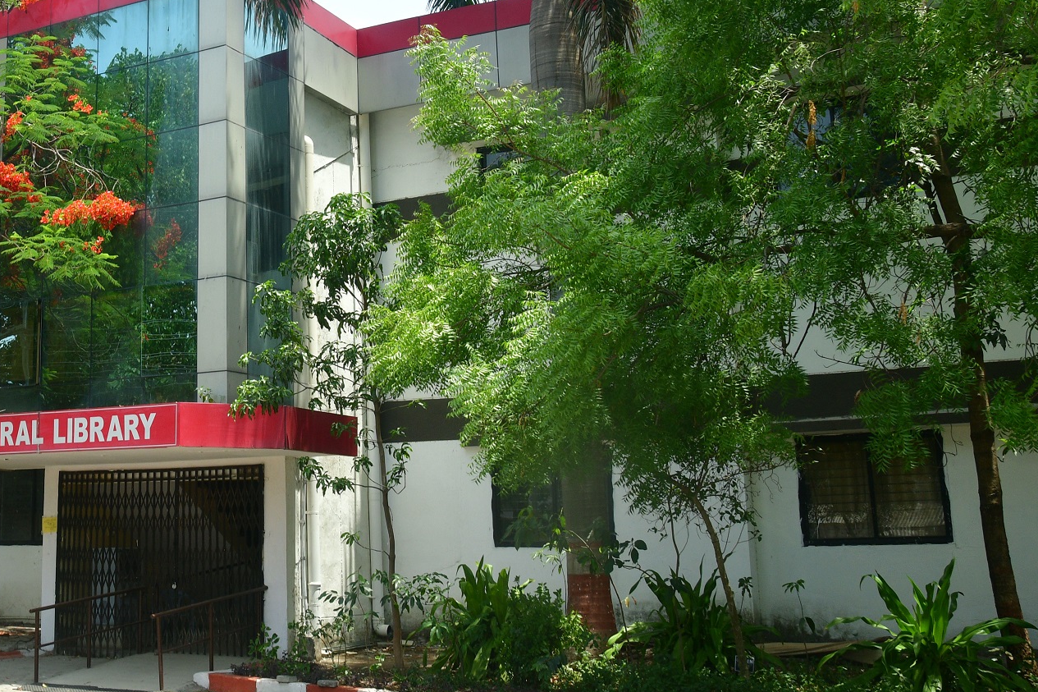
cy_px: 224
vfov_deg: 27.3
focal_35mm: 49
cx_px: 231
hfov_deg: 39.0
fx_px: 1413
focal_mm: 21
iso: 250
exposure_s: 1/160
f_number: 13
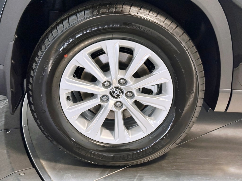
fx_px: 336
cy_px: 90
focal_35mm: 48
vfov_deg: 30.3
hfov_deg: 39.7
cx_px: 121
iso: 500
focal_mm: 6.86
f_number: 1.78
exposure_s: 1/40
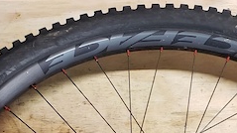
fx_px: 597
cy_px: 181
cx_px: 168
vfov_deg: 12.3
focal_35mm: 95
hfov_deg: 22.3
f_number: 2.4
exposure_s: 1/60
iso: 200
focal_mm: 4.3
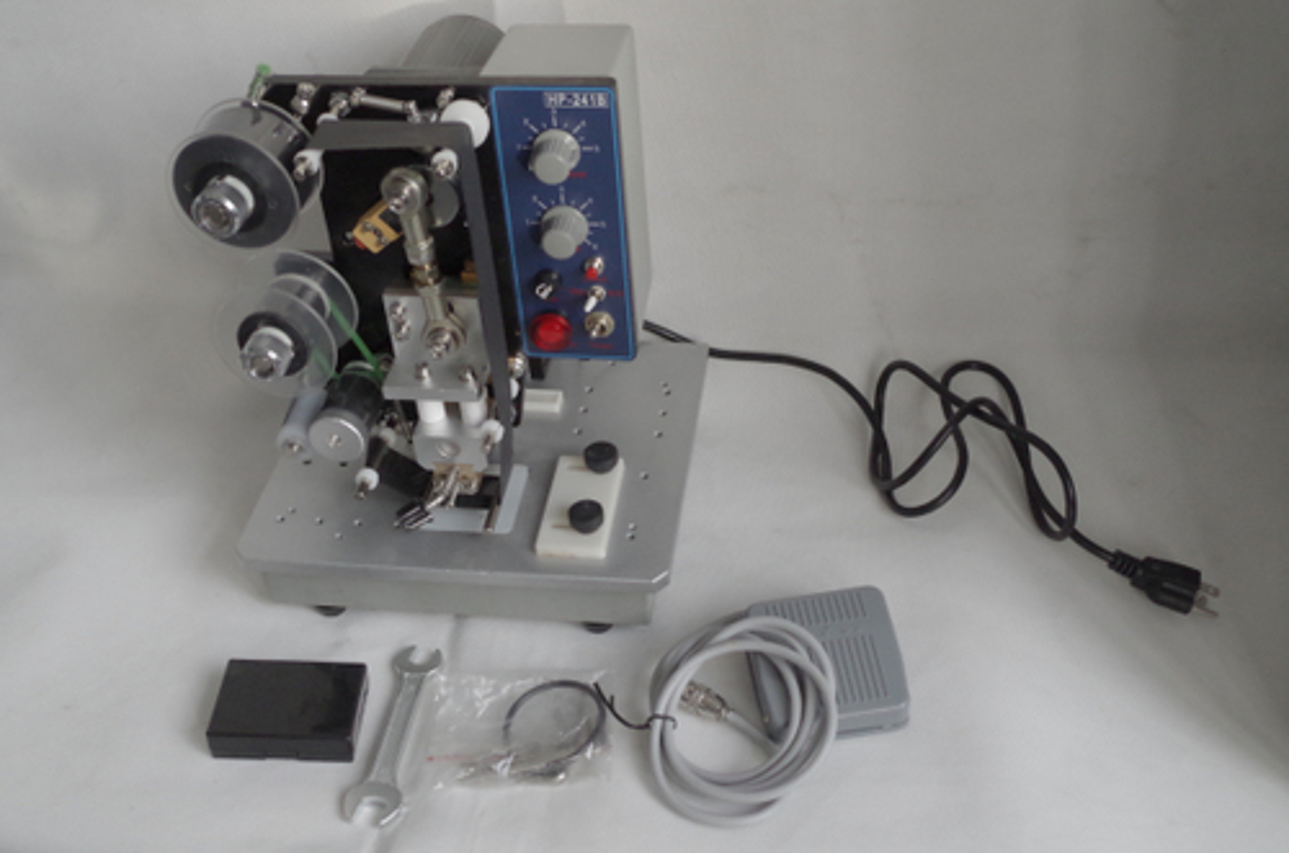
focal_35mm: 42
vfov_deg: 31.7
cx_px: 644
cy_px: 426
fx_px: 1500
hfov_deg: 46.5
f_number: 7.1
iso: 1600
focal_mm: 28.13
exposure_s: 1/160
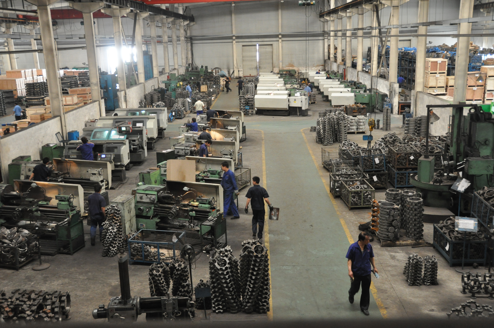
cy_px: 164
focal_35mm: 39
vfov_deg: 34.1
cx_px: 247
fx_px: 535
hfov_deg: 49.6
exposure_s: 1/30
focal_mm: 26
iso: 1600
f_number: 3.8
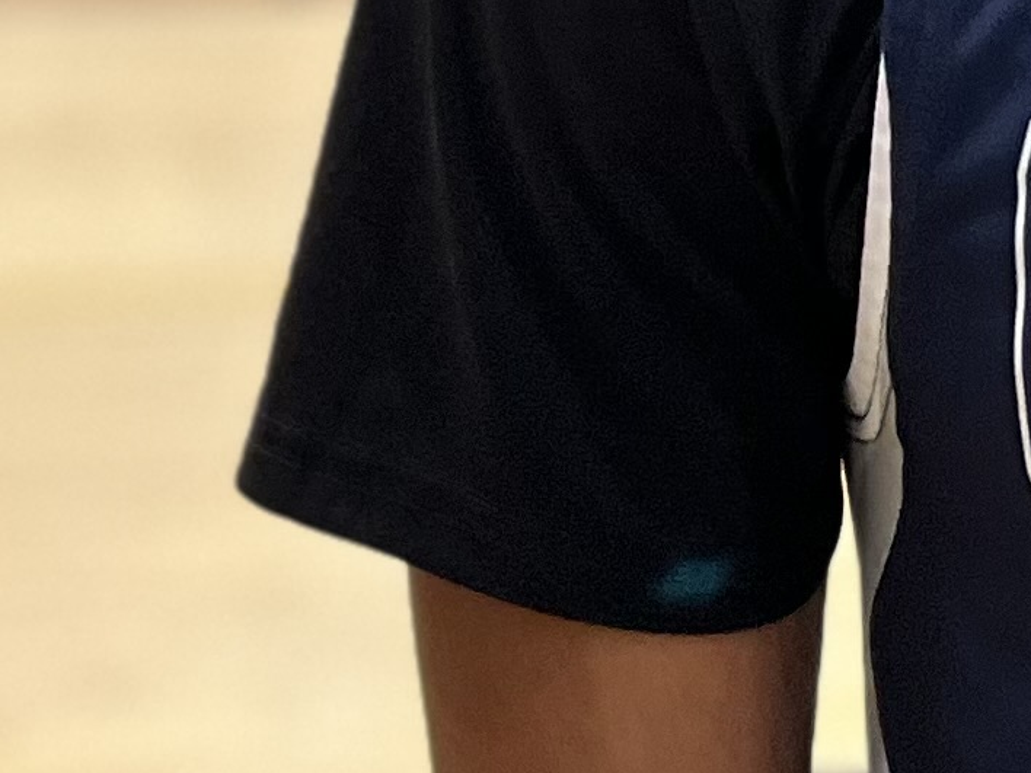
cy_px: -841
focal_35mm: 148
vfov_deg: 9.3
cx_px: 1456
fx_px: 4408
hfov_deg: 12.8
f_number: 1.6
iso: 160
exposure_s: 1/60
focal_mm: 5.1
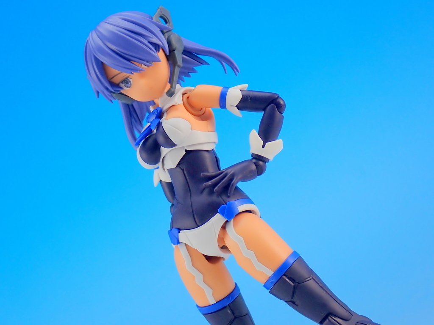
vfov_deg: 16.8
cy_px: 162
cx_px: 217
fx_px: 1103
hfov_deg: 22.3
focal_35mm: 88
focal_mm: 15.66
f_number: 4.5
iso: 100
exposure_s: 1/15
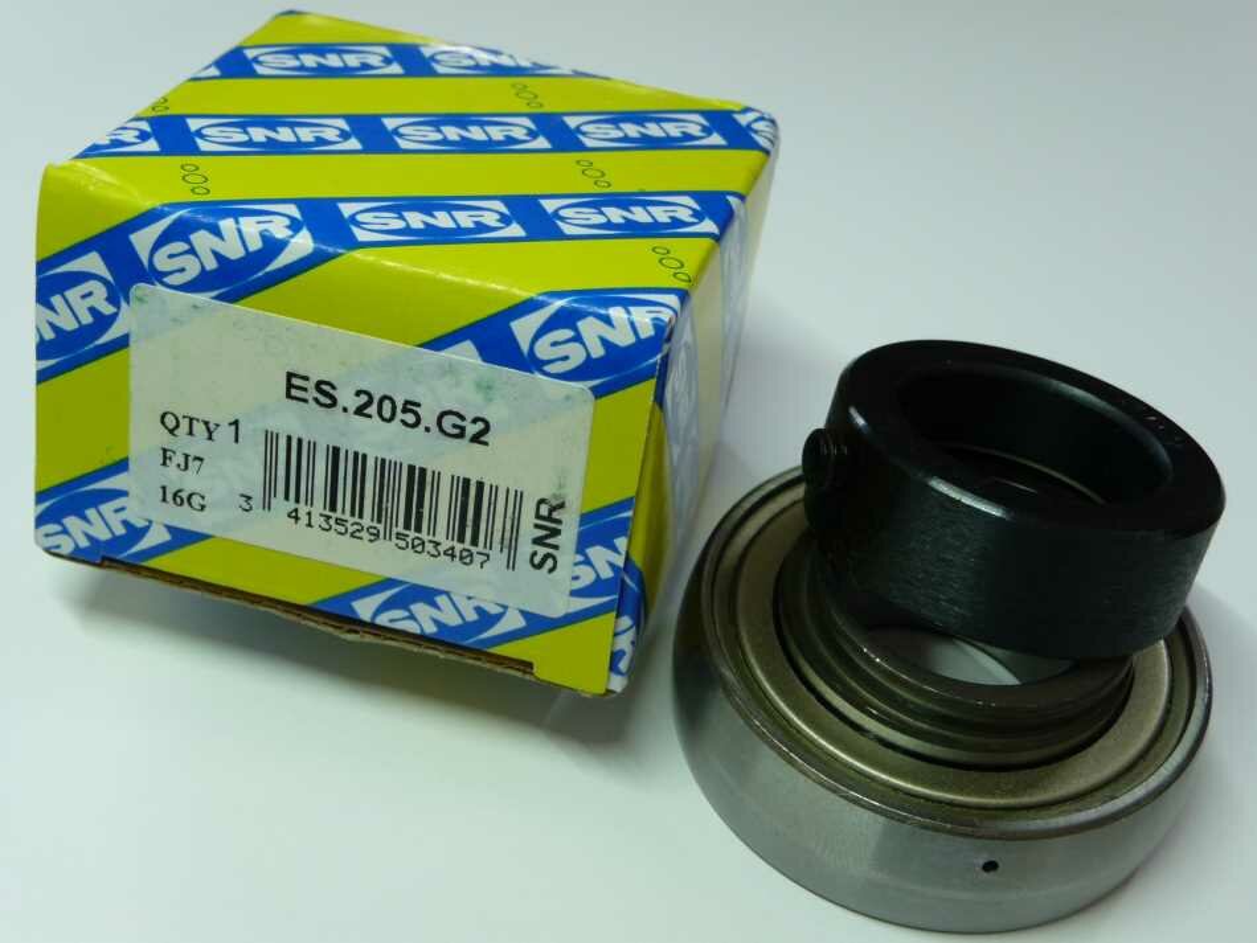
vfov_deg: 26.6
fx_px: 1998
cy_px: 472
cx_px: 628
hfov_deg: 34.9
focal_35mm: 55
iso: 100
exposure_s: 1/40
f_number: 4.3
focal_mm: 9.3
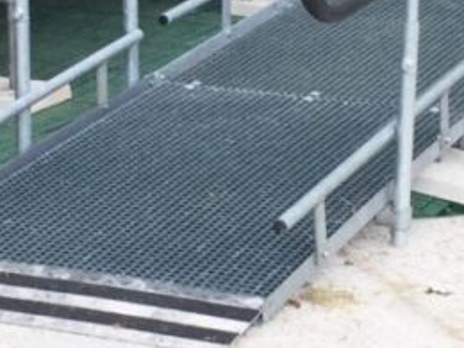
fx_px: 2292
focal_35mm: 171
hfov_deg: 11.6
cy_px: 164
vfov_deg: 8.7
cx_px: 196
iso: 32
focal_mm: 4.15
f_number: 2.2
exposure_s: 1/638
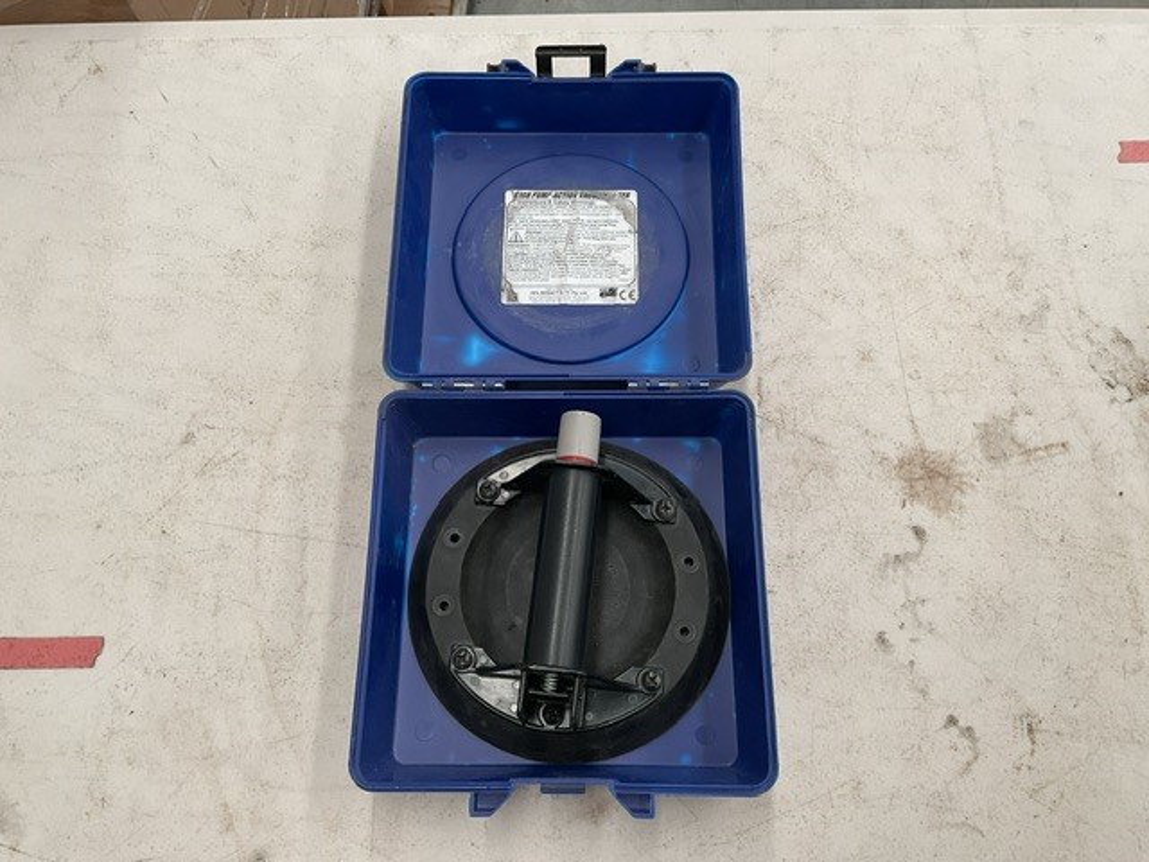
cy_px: 431
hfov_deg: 61.7
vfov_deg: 48.2
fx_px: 963
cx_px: 574
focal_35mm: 29
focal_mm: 3
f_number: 1.8
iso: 64
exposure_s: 1/120
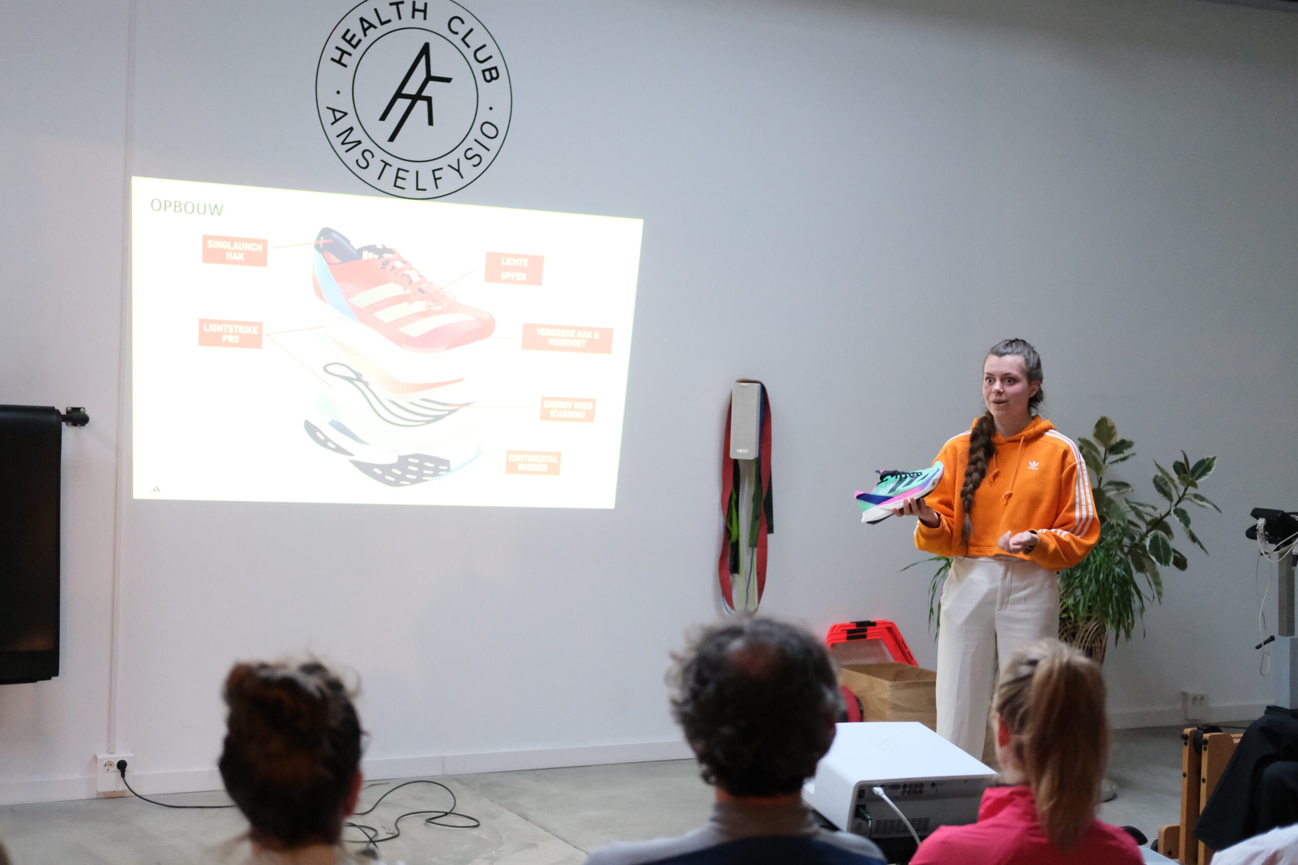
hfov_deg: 37.5
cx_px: 649
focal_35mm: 53
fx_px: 1911
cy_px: 432
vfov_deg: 25.5
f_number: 2
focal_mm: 35
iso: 6400
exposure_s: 1/45
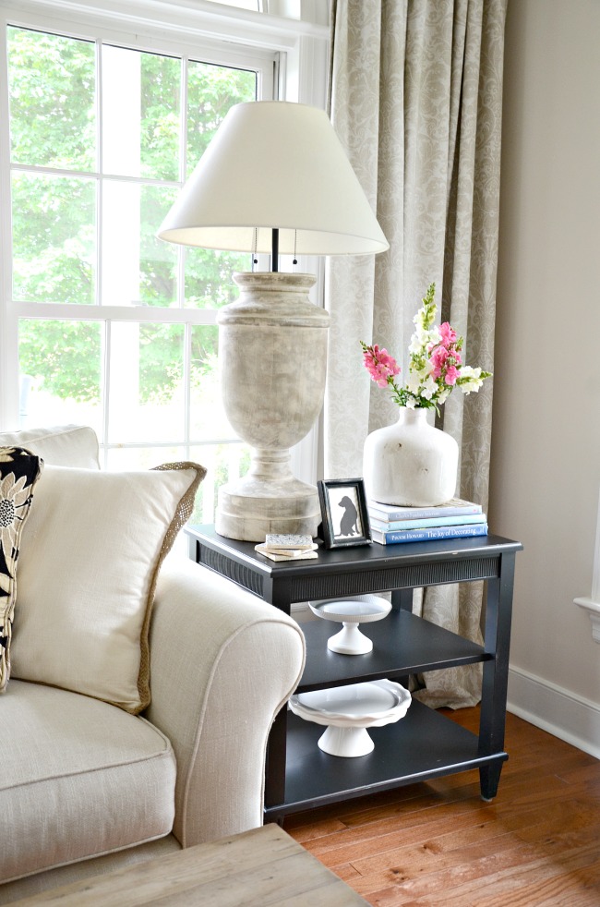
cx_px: 300
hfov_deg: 34.0
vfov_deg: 49.6
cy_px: 454
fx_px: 980
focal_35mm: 39
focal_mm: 26
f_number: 5.6
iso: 400
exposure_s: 1/20
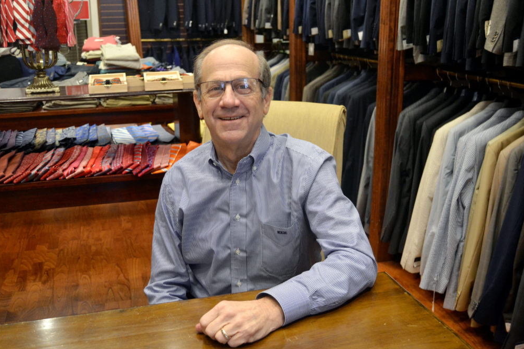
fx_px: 582
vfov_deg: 33.4
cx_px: 259
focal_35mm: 40
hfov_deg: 48.5
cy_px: 174
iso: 1600
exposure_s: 1/60
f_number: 4
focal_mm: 26
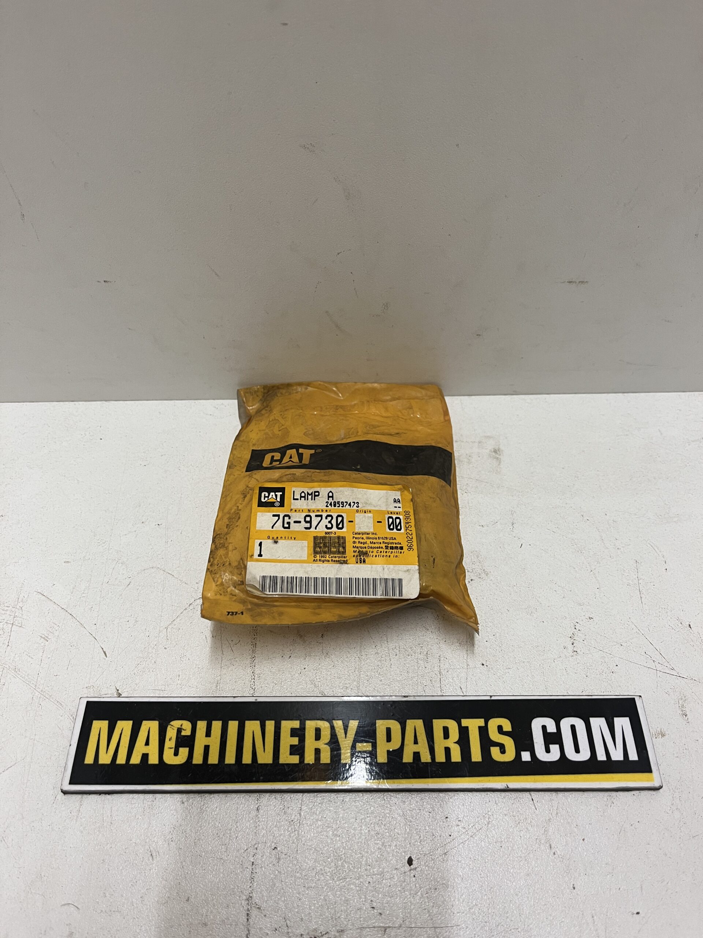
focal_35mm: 26
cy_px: 469
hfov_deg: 53.1
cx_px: 352
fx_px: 704
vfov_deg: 67.3
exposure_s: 1/50
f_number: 1.6
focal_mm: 5.1
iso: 80
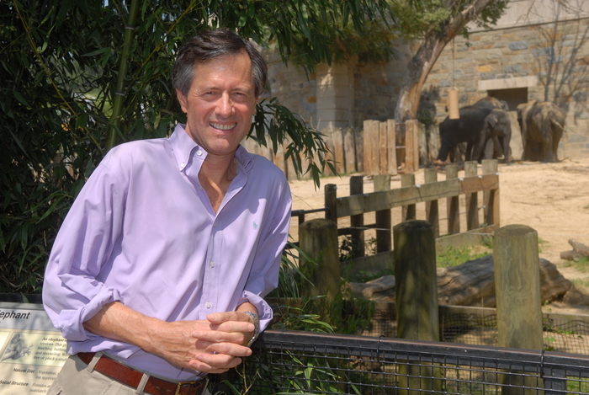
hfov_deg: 35.0
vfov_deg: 23.9
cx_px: 294
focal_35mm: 57
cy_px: 198
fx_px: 934
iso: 100
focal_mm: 38
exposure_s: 1/250
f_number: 7.1
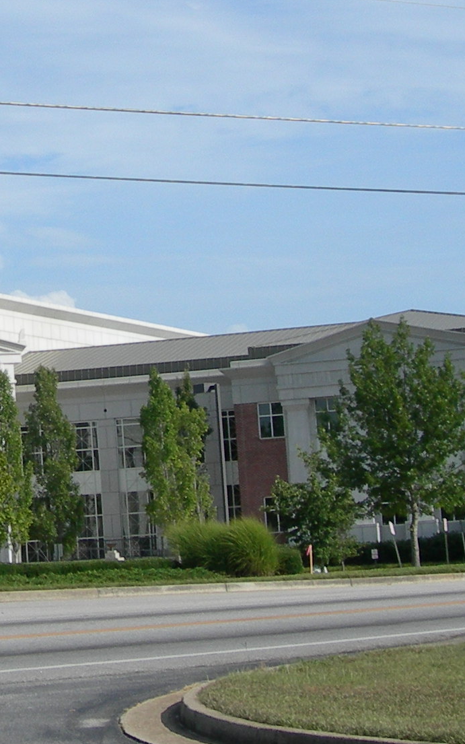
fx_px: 2270
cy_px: 104
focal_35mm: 112
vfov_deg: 18.4
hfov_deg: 11.4
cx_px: -130
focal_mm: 7.8
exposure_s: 1/573
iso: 50
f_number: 4.8
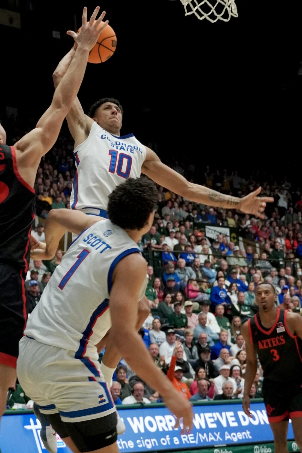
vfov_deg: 23.1
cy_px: 254
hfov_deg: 15.5
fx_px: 1107
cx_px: 86
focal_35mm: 88
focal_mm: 38
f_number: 4.5
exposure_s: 1/400
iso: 3200
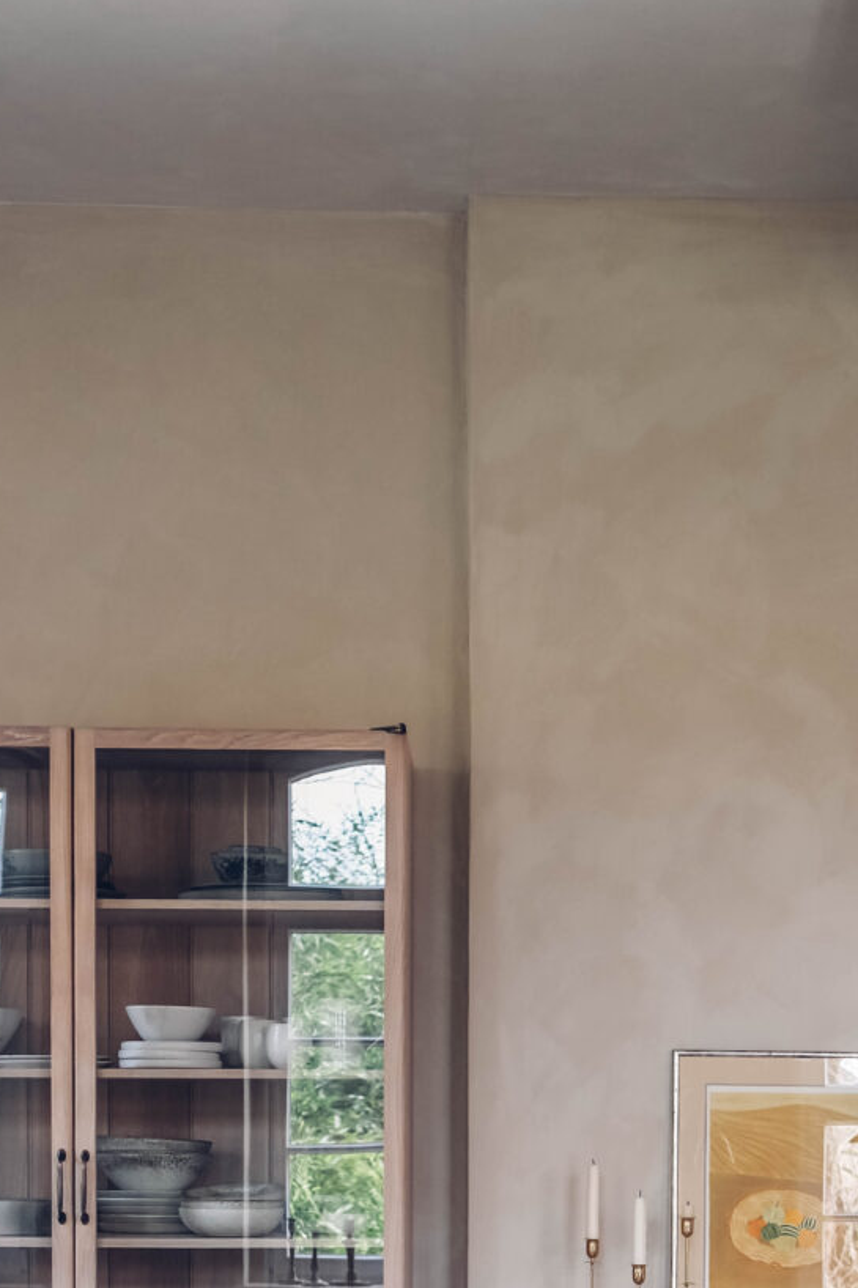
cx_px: 606
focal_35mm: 77
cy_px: 1245
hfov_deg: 17.6
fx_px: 2754
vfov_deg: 25.2
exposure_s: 1/60
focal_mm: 23
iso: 640
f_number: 3.6
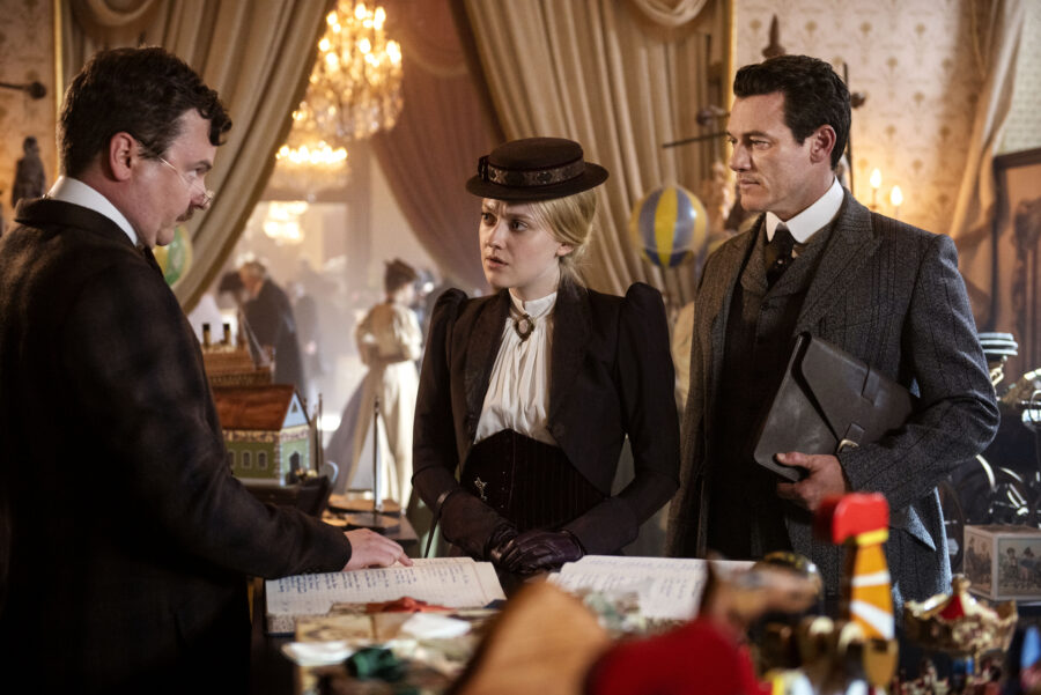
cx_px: 520
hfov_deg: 36.2
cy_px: 348
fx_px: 1591
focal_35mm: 55
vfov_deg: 24.6
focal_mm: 55
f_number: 3.2
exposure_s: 1/125
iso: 2000
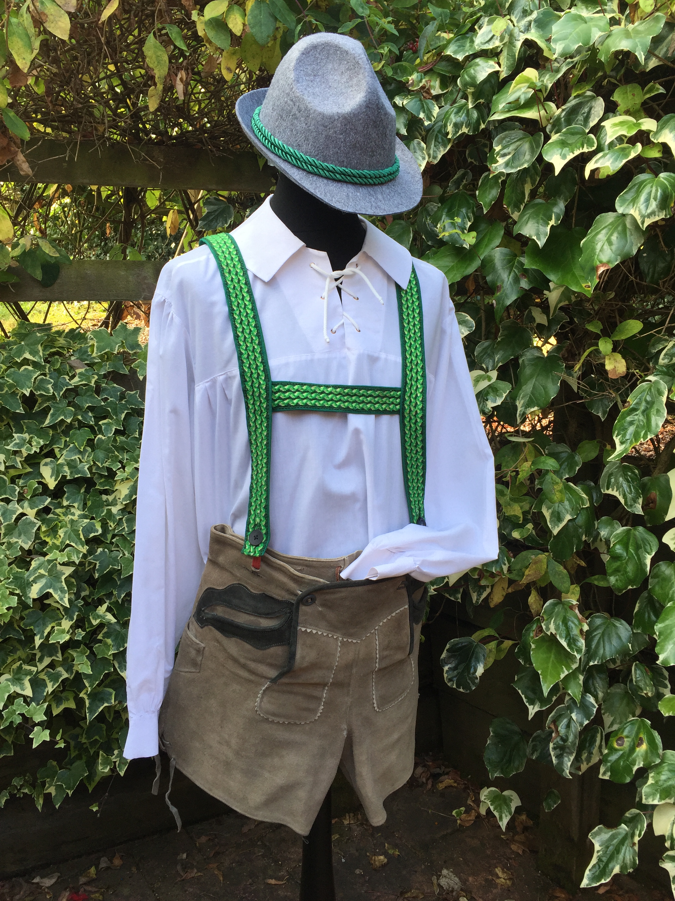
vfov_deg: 61.7
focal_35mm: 29
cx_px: 338
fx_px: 754
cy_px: 450
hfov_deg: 48.2
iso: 32
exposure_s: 1/209
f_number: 2.2
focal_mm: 4.15
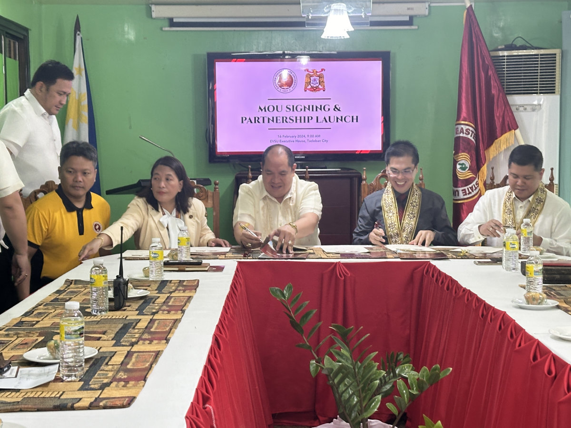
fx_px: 792
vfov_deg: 30.3
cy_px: 214
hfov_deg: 39.7
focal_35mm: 48
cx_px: 286
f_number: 1.78
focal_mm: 6.86
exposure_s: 1/53
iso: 80
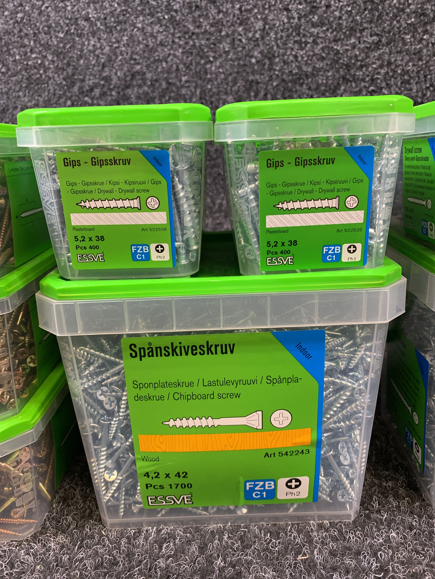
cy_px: 290
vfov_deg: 67.3
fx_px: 436
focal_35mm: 26
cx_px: 218
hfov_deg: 53.1
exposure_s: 1/60
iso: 160
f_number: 1.8
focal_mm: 4.25
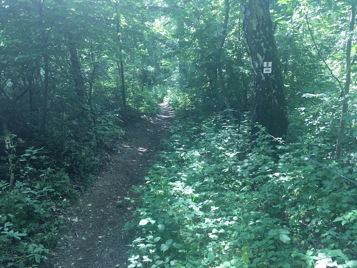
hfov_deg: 61.7
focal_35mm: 29
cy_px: 134
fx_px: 299
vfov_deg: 48.2
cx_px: 178
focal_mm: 4.15
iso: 50
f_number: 2.2
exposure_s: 1/33
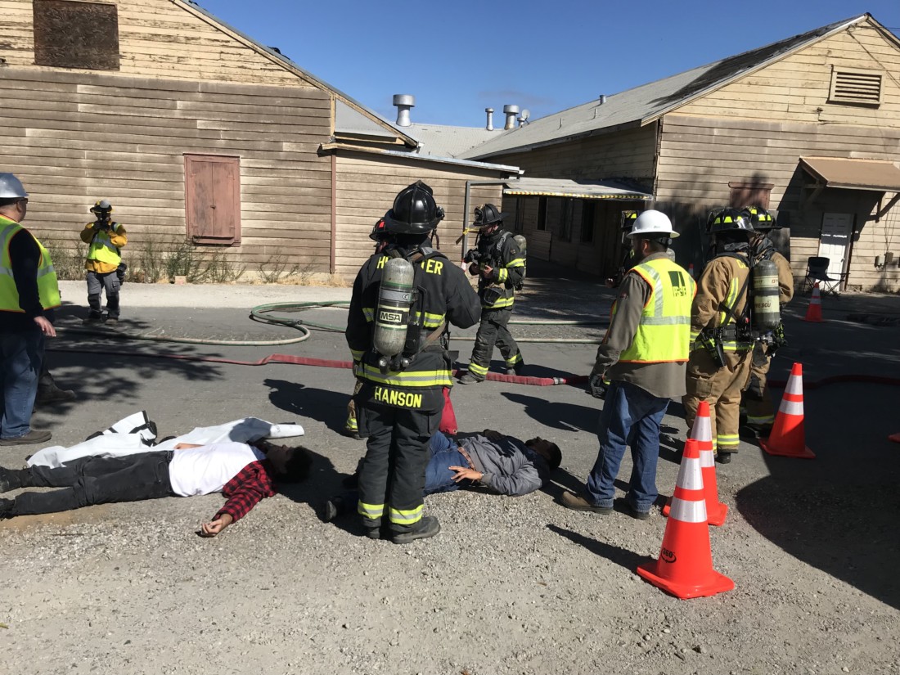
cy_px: 338
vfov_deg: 49.7
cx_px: 450
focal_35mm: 28
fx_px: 728
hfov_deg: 63.4
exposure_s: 1/3096
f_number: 1.8
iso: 20
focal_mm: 3.99
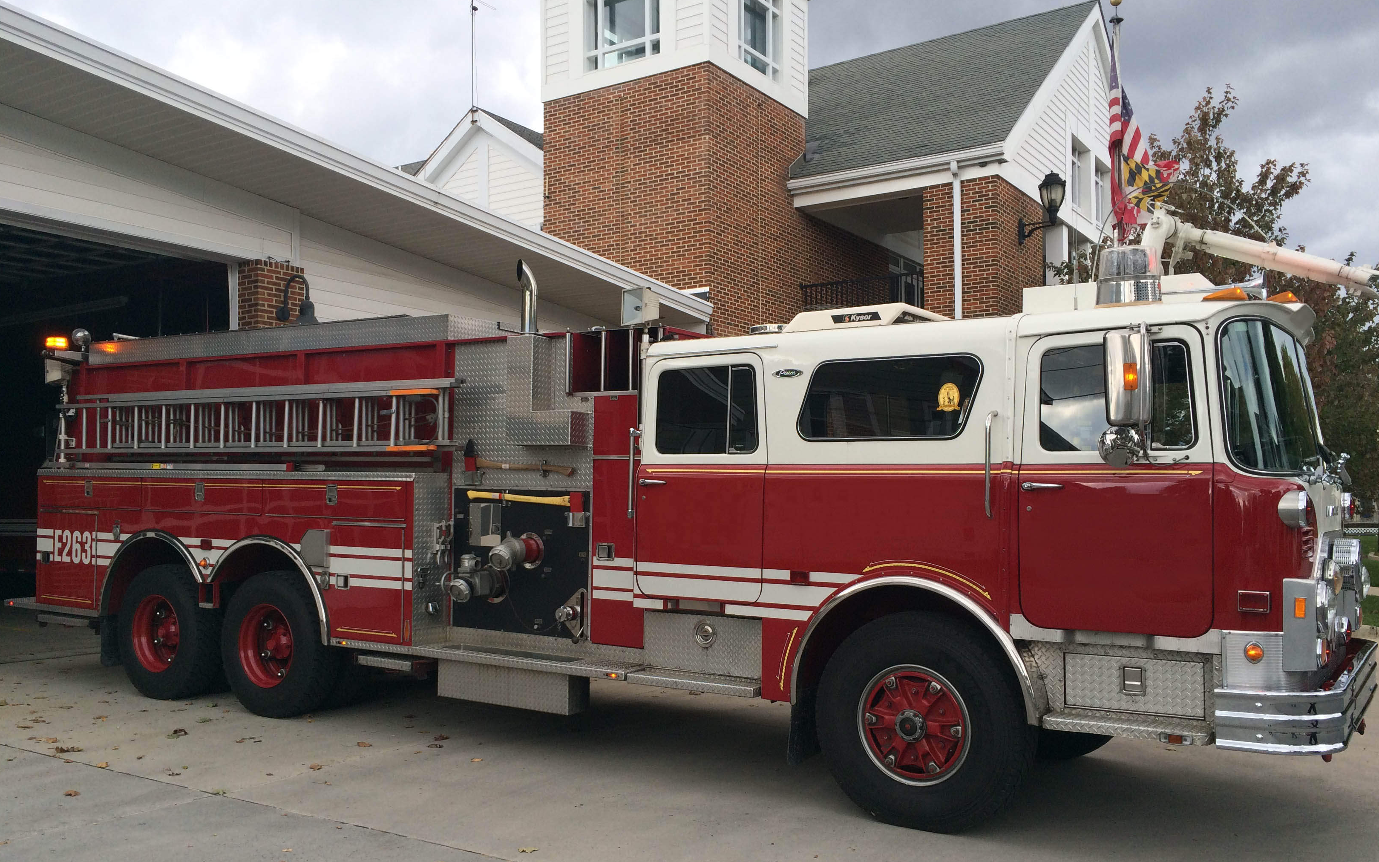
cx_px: 686
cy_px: 482
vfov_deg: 40.5
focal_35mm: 31
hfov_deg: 61.2
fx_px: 1165
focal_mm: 4.15
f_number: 2.2
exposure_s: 1/513
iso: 32
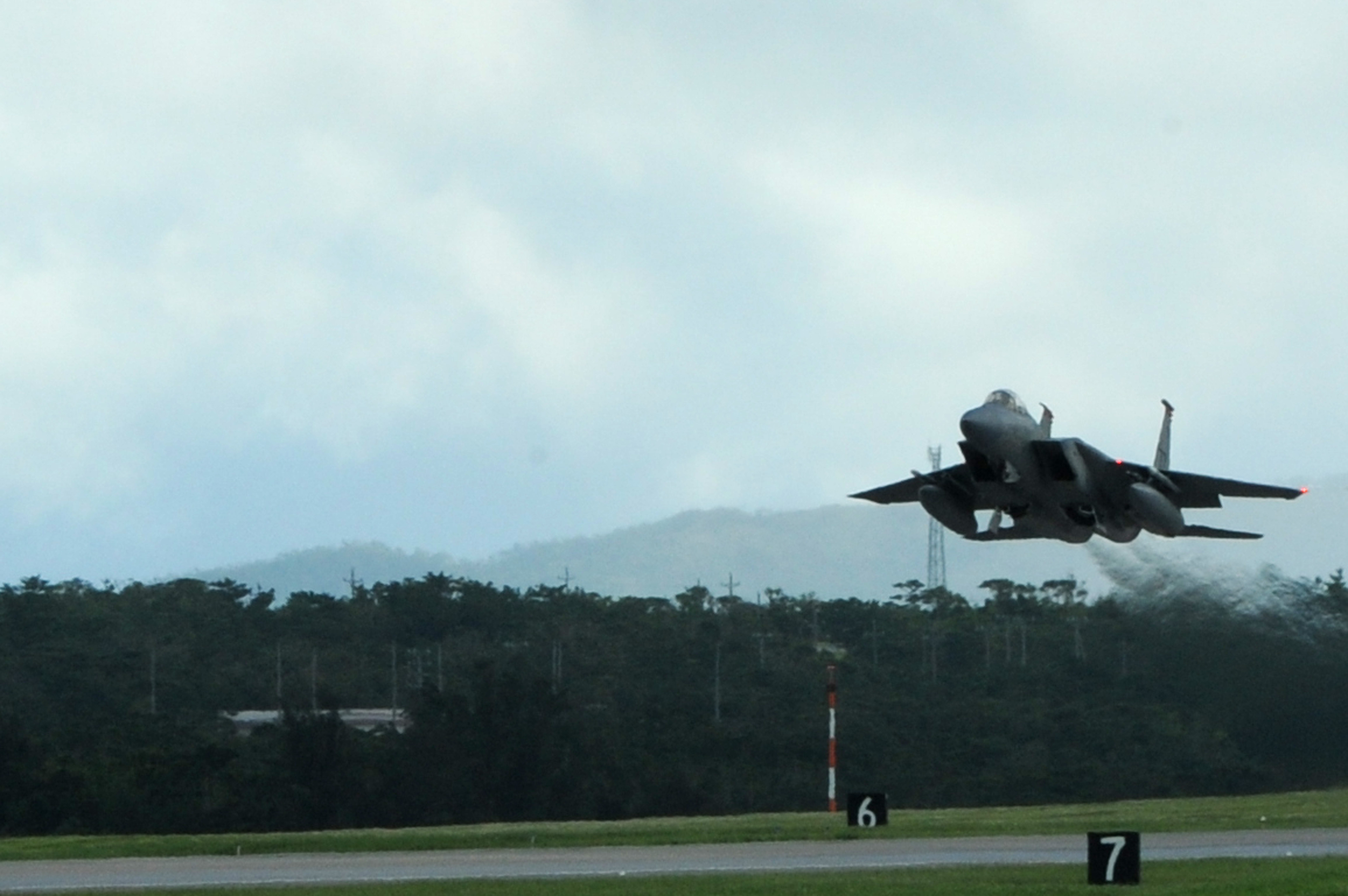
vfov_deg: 4.4
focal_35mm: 310
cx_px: 674
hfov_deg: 6.7
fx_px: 11600
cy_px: 448
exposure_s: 1/320
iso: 500
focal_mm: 310
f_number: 18
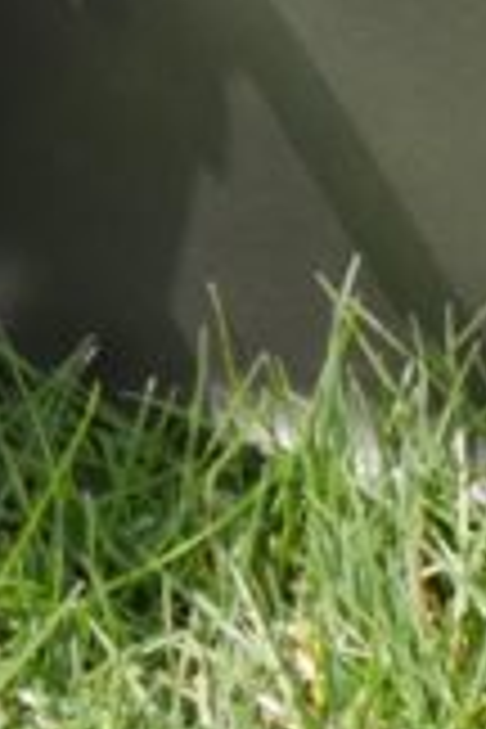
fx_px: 11035
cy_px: -270
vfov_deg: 3.8
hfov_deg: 2.5
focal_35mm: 545
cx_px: 1224
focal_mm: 61
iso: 200
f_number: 5.2
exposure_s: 1/320
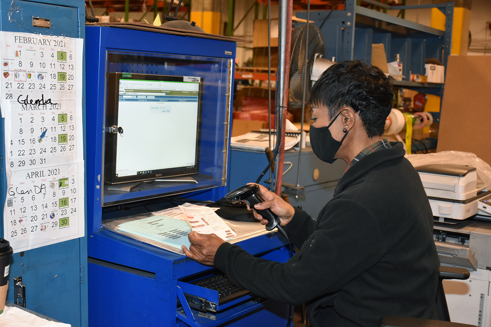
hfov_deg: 38.9
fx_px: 696
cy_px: 164
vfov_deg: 26.5
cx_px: 246
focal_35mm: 51
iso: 2000
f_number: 4.2
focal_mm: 34
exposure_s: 1/60
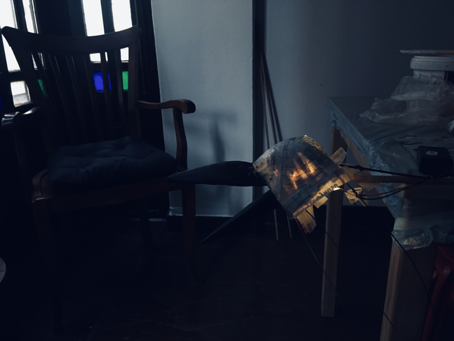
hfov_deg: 61.7
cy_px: 170
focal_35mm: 29
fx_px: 380
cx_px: 227
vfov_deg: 48.2
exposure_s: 1/33
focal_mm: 4.15
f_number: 2.2
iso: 200
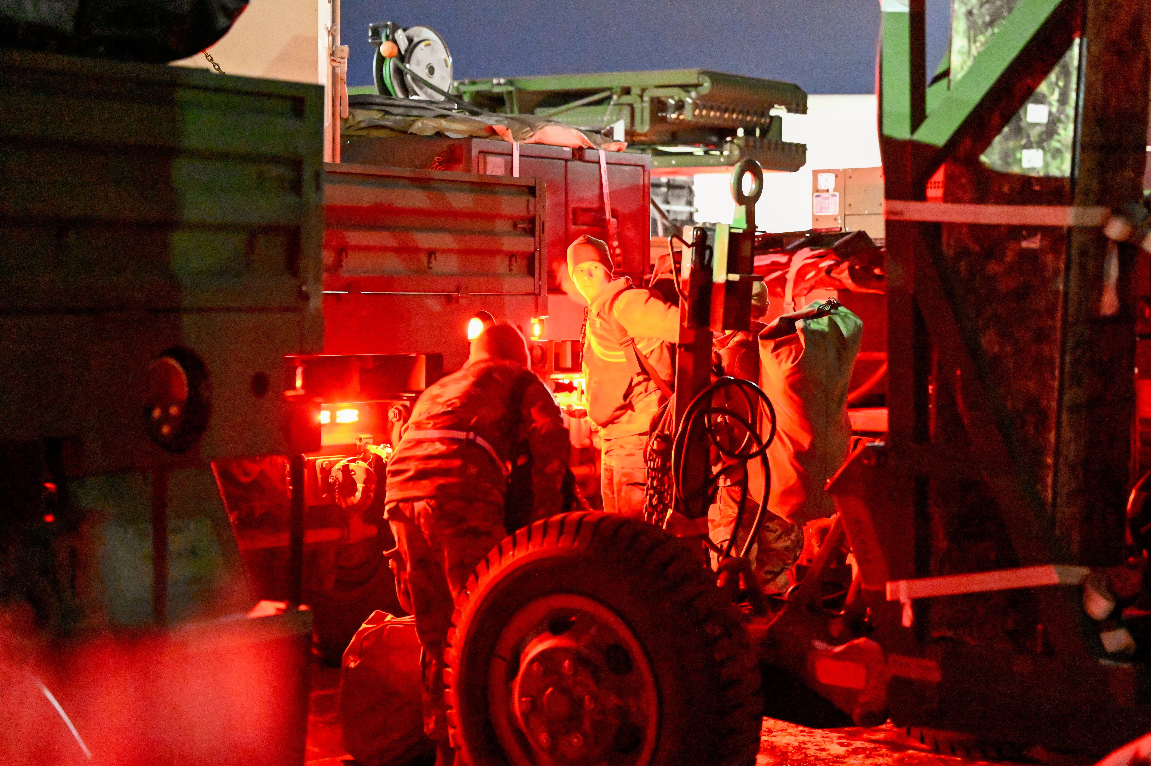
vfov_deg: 19.4
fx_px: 2237
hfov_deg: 28.9
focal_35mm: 70
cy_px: 383
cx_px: 576
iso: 51200
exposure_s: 1/20
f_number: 2.8
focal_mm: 70
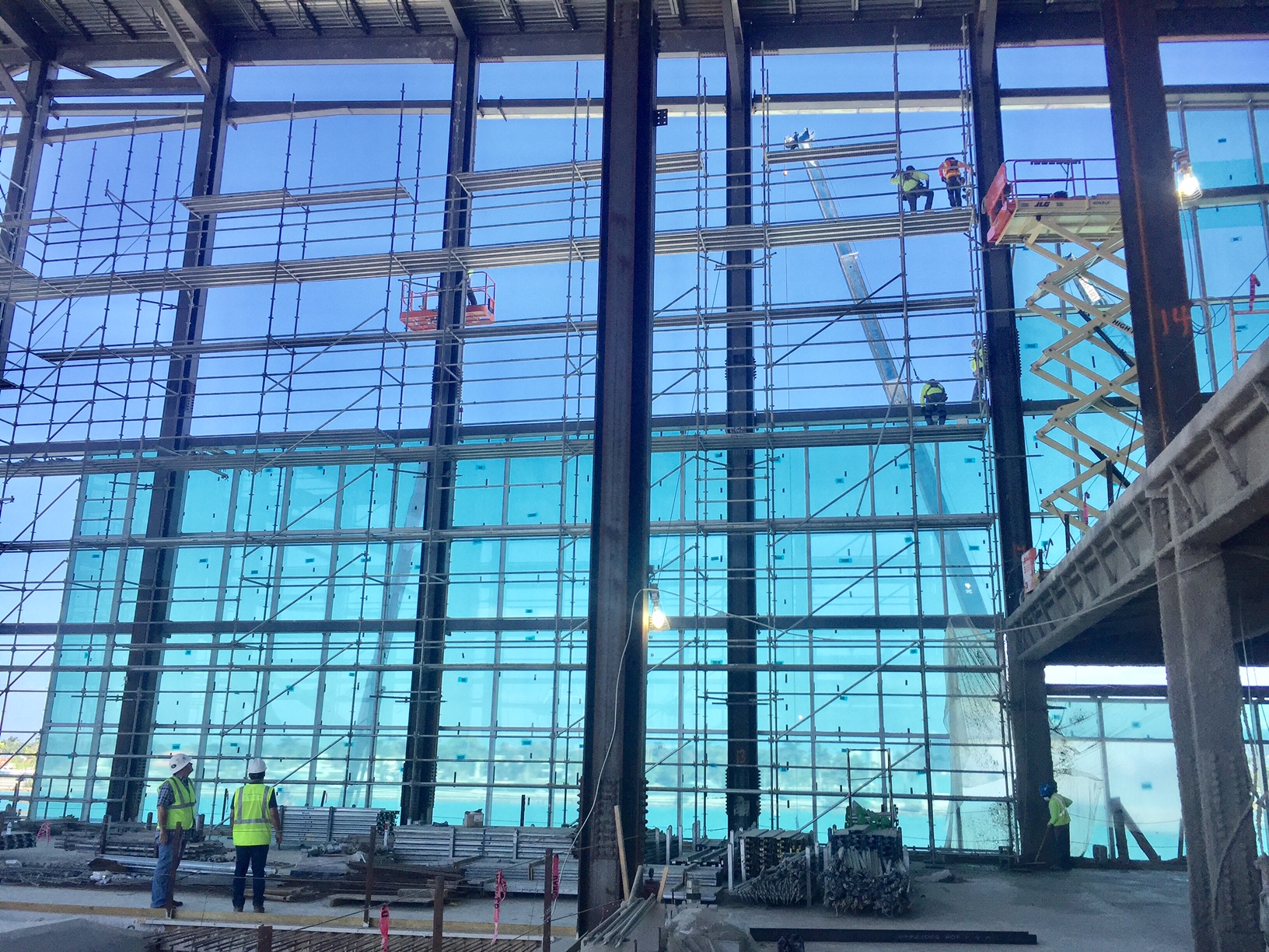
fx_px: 1063
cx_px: 634
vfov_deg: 48.2
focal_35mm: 29
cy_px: 476
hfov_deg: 61.7
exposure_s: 1/842
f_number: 2.2
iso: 32
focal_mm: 4.15
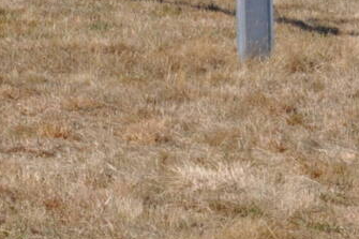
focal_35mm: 312
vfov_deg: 4.4
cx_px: 568
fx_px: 3110
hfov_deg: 6.5
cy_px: -83
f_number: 10
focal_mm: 58
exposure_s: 1/400
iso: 200
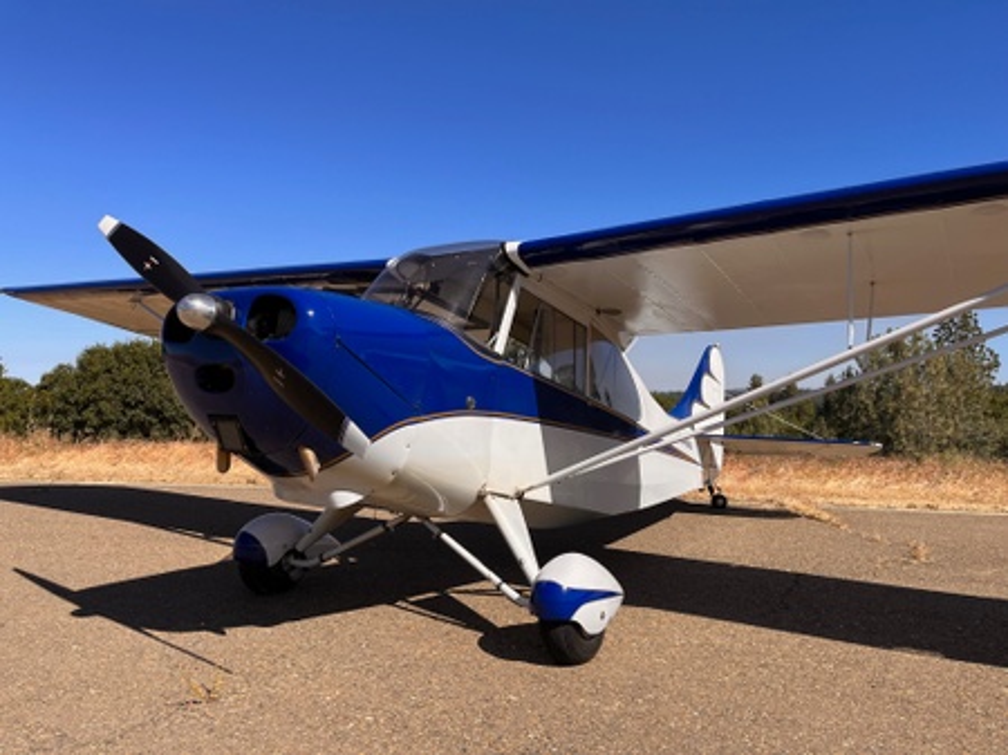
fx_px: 757
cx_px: 504
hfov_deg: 67.3
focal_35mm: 26
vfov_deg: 53.0
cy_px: 378
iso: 50
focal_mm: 5.1
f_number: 1.6
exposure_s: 1/3623
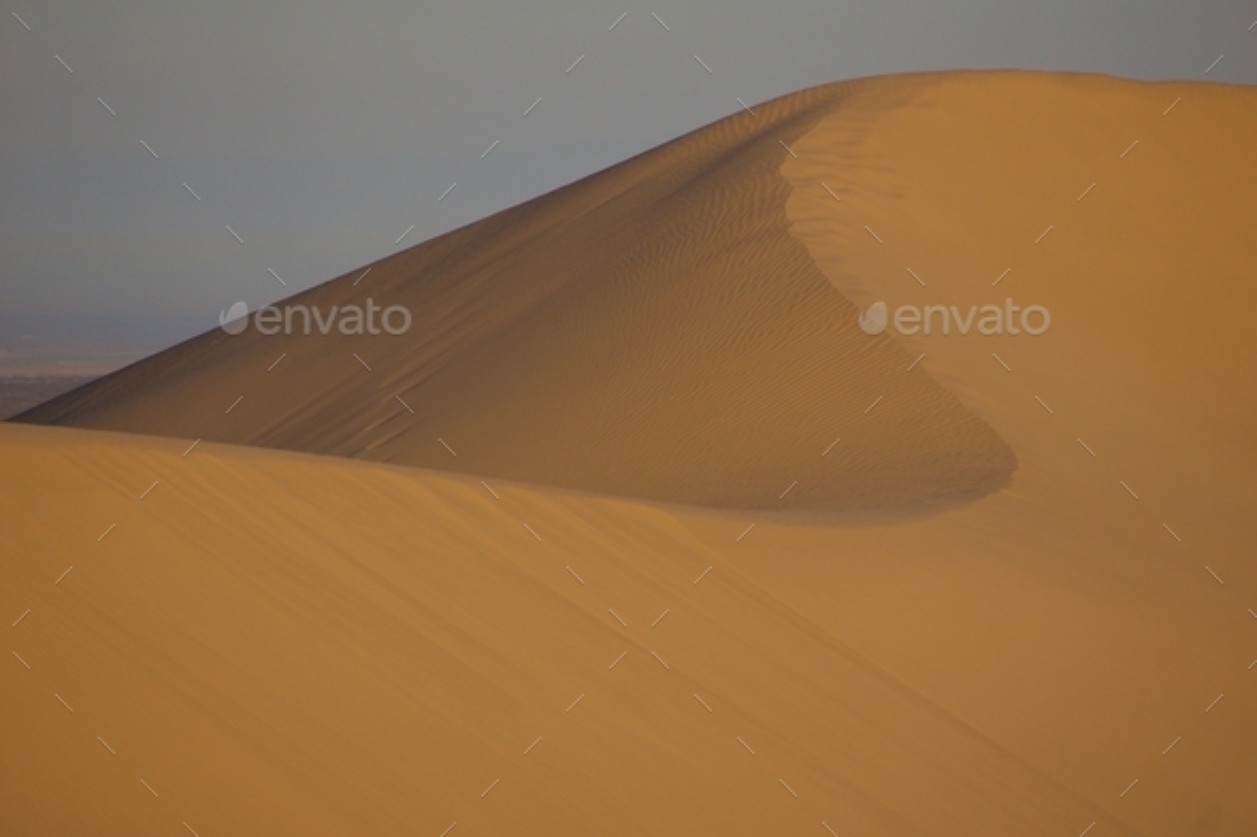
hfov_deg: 5.5
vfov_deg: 3.7
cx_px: 628
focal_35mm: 375
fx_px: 13089
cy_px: 418
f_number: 5.6
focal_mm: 250
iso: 100
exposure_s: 1/400
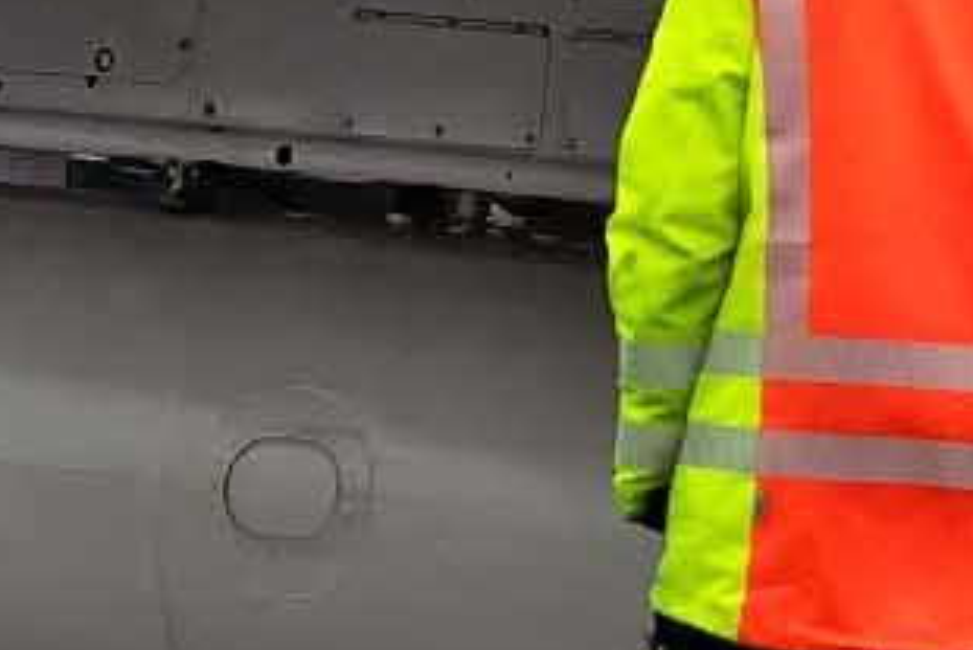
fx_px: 89445
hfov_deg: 0.6
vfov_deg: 0.4
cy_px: -502
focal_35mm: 3308
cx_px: -367
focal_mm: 500
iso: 450
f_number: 6.3
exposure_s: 1/800
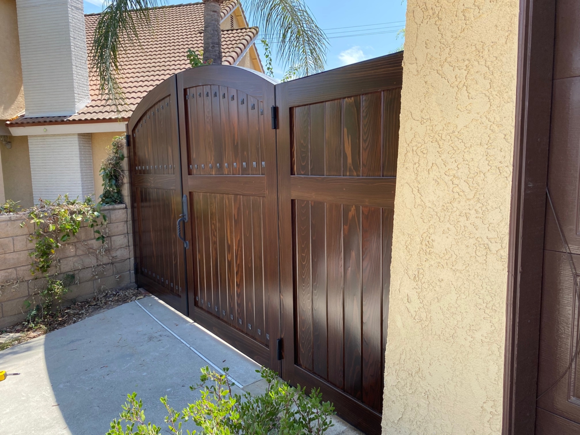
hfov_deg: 67.3
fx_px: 436
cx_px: 290
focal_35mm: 26
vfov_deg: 53.1
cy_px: 218
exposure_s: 1/626
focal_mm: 4.25
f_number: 1.8
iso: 32
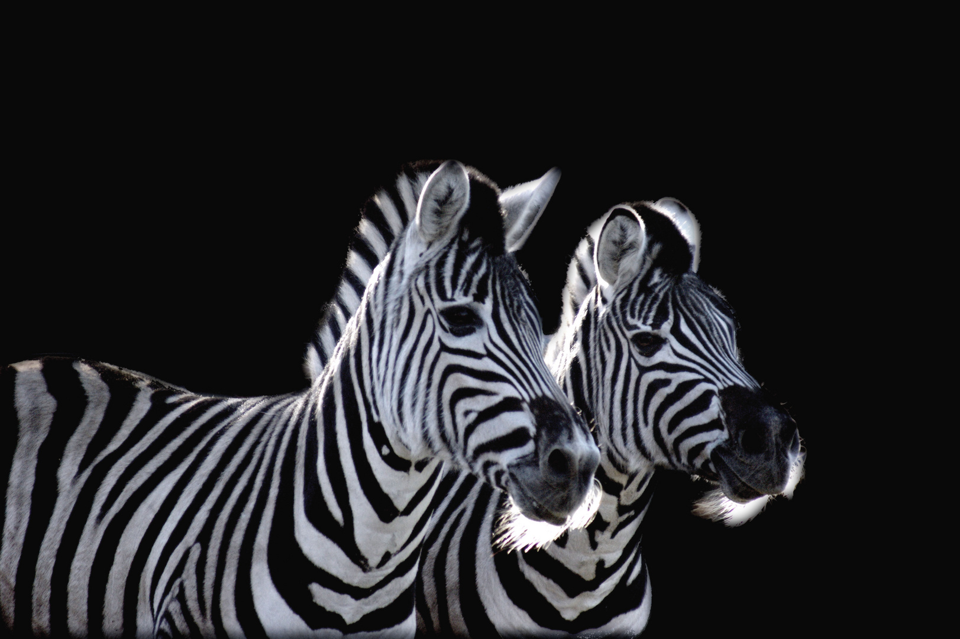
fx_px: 11992
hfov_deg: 4.6
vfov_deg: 3.1
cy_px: 320
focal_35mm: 450
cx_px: 480
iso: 400
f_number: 5.6
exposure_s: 1/500
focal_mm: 300
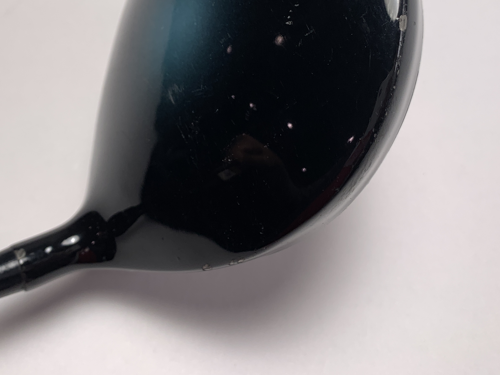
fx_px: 636
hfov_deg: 42.8
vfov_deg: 31.9
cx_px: 215
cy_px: 67
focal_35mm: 44
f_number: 1.8
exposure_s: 1/226
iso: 25
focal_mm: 4.25
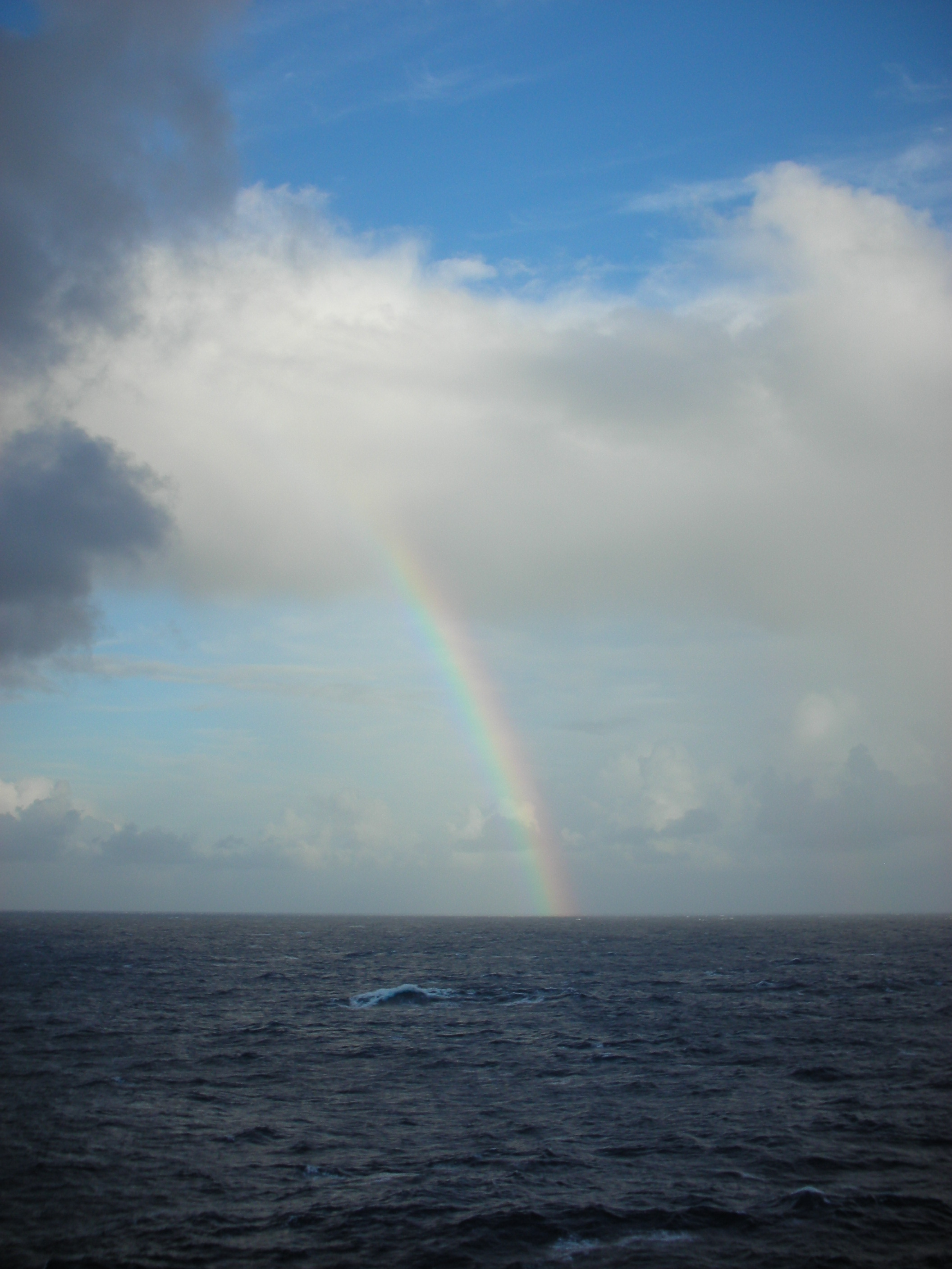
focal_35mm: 46
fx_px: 1687
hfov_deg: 31.5
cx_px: 476
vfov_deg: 41.2
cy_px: 634
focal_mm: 7.7
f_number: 3.5
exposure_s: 1/413
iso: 50
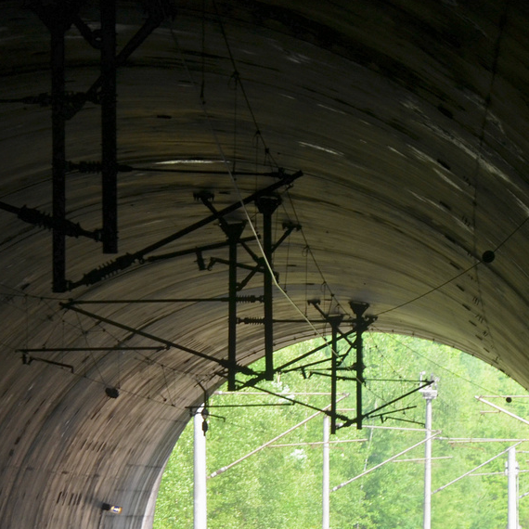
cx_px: 181
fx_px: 6608
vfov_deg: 4.6
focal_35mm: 382
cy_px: 438
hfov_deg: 4.6
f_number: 6.3
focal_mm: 105
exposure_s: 1/160
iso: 320
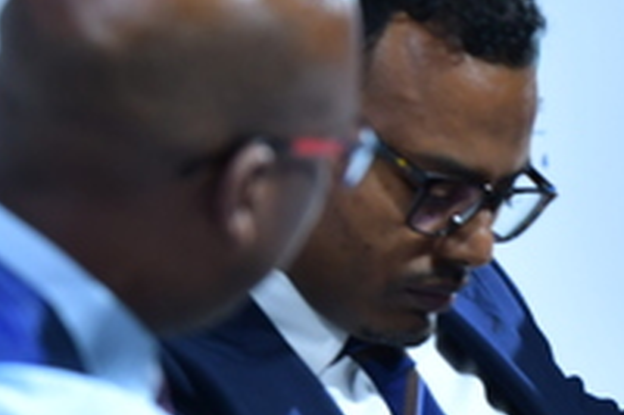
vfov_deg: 2.1
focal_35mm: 667
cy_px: 429
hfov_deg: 3.1
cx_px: 1186
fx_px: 11552
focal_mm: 130
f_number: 4
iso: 640
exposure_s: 1/125
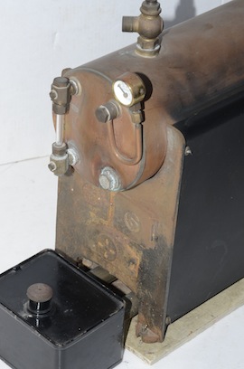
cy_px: 184
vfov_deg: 16.1
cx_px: 122
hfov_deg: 10.7
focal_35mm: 128
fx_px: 1303
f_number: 14
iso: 400
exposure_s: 1/60
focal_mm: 85
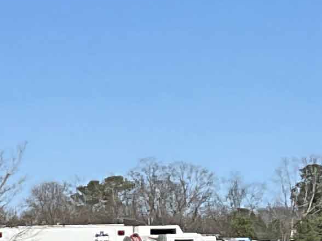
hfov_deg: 7.9
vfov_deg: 7.4
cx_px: -780
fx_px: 1851
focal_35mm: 199
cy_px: 267
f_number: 1.8
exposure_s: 1/2141
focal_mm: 3
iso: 25
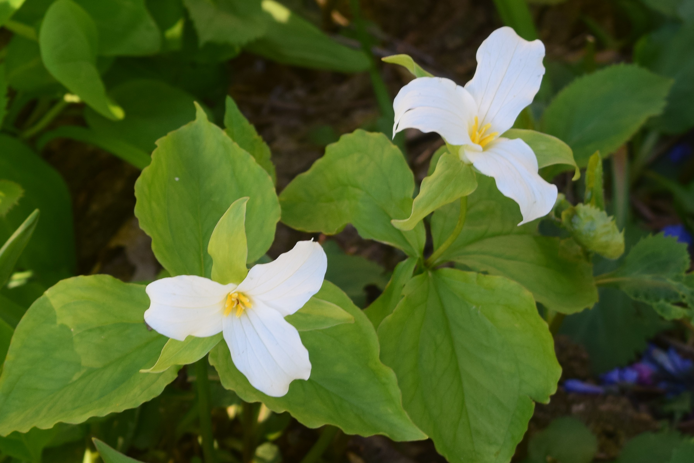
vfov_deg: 16.6
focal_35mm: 82
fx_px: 1590
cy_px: 232
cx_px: 347
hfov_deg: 24.6
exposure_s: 1/60
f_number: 8
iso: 400
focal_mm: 55
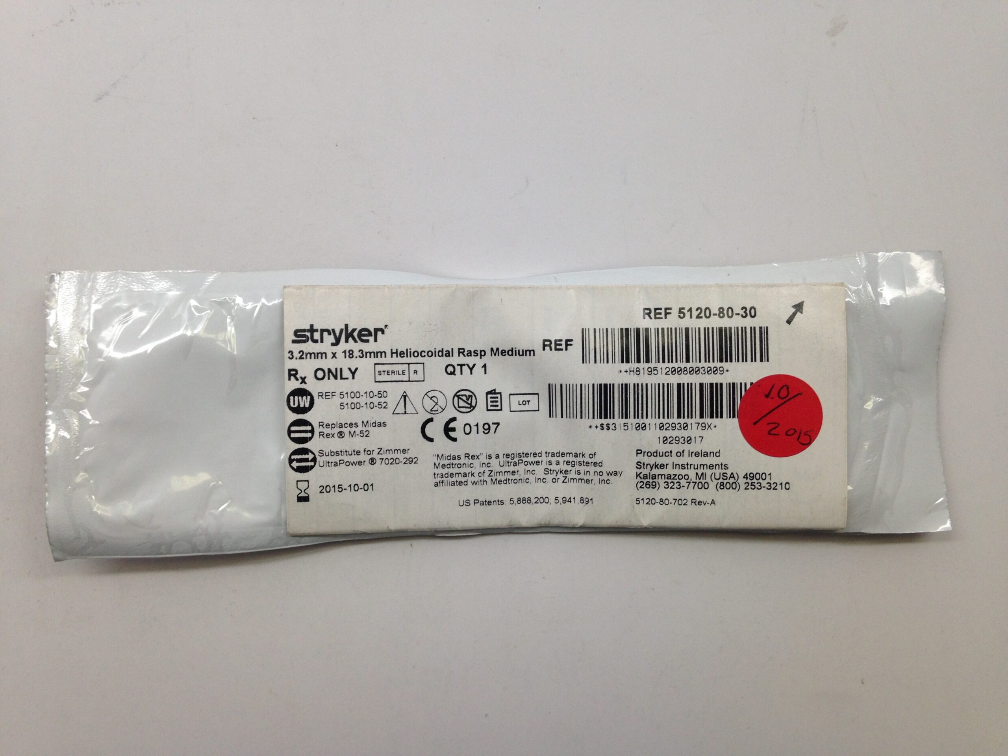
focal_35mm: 33
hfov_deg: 55.4
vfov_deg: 42.9
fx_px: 961
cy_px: 378
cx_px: 504
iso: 64
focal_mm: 4.12
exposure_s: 1/60
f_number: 2.4
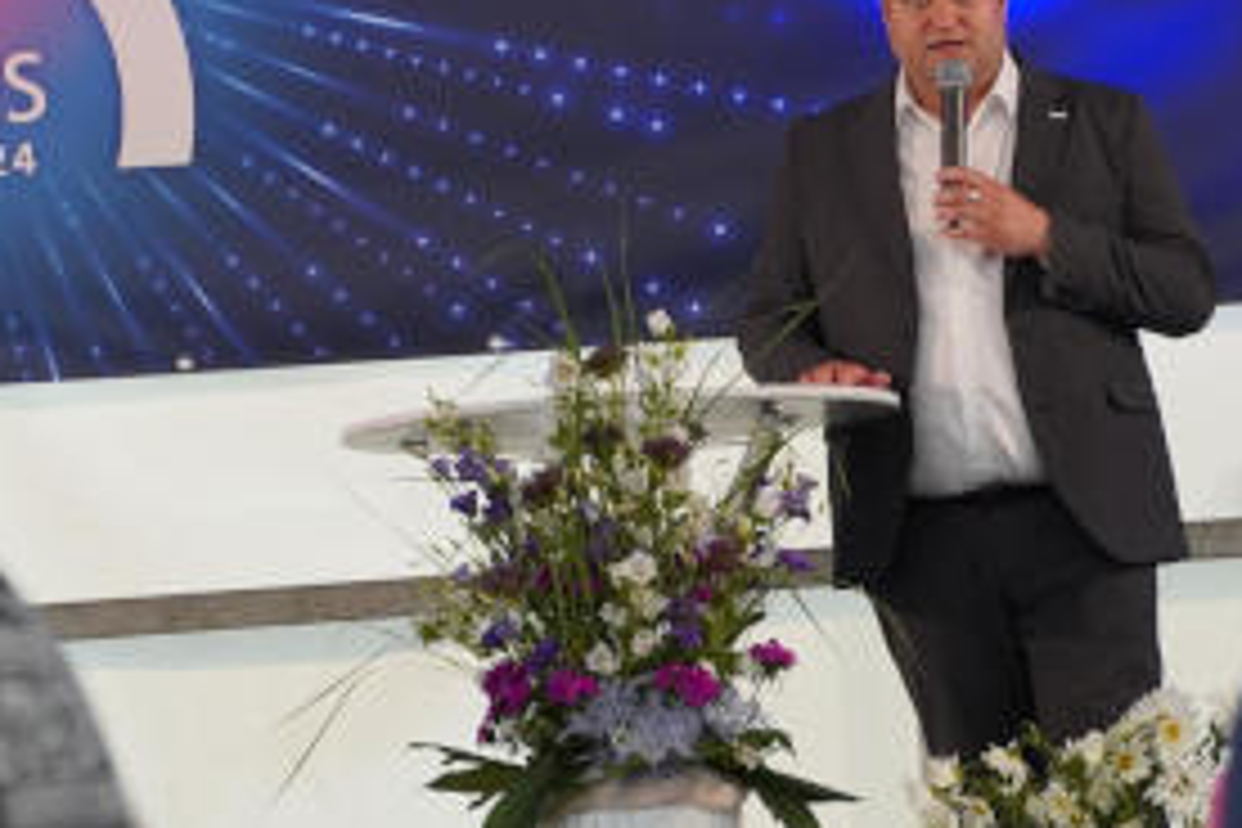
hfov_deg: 7.7
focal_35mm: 268
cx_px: 540
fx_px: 9245
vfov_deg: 5.1
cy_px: 196
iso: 1250
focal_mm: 90
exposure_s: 1/160
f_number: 5.6
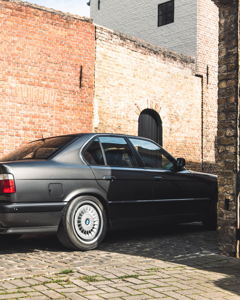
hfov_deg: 29.2
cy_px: 150
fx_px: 444
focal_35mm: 50
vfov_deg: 37.3
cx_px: 29
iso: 250
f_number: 4.5
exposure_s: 1/250
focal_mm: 35
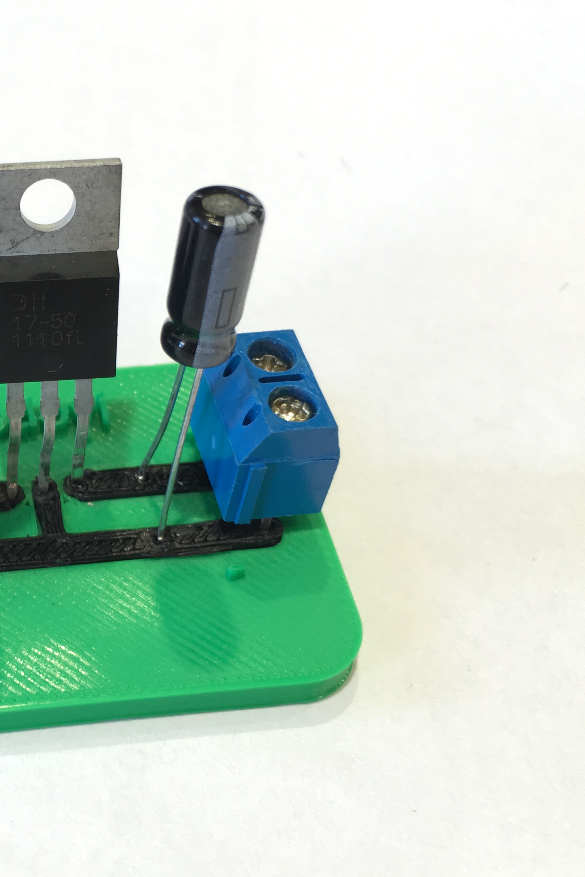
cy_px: 425
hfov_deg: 26.8
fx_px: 1145
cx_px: -25
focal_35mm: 47
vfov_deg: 41.9
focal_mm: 4.15
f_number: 2.2
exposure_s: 1/30
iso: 40
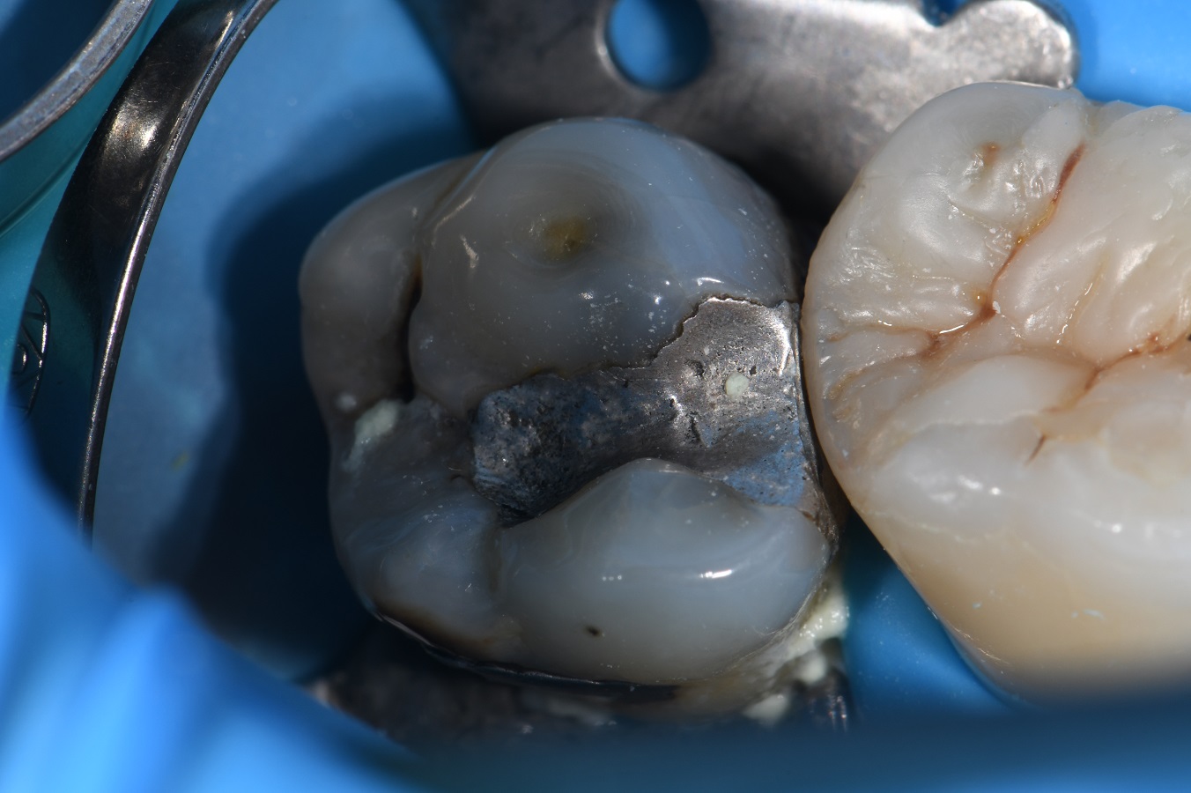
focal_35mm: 157
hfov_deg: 13.1
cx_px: 596
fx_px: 5191
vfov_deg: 8.7
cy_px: 396
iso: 200
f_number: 32
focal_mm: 105
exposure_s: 1/160
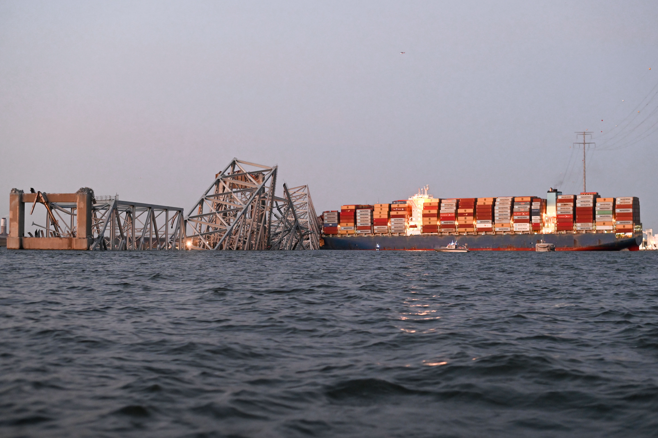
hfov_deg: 39.6
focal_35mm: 50
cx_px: 329
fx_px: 913
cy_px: 219
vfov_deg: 27.0
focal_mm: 50
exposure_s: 1/60
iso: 3200
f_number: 2.8
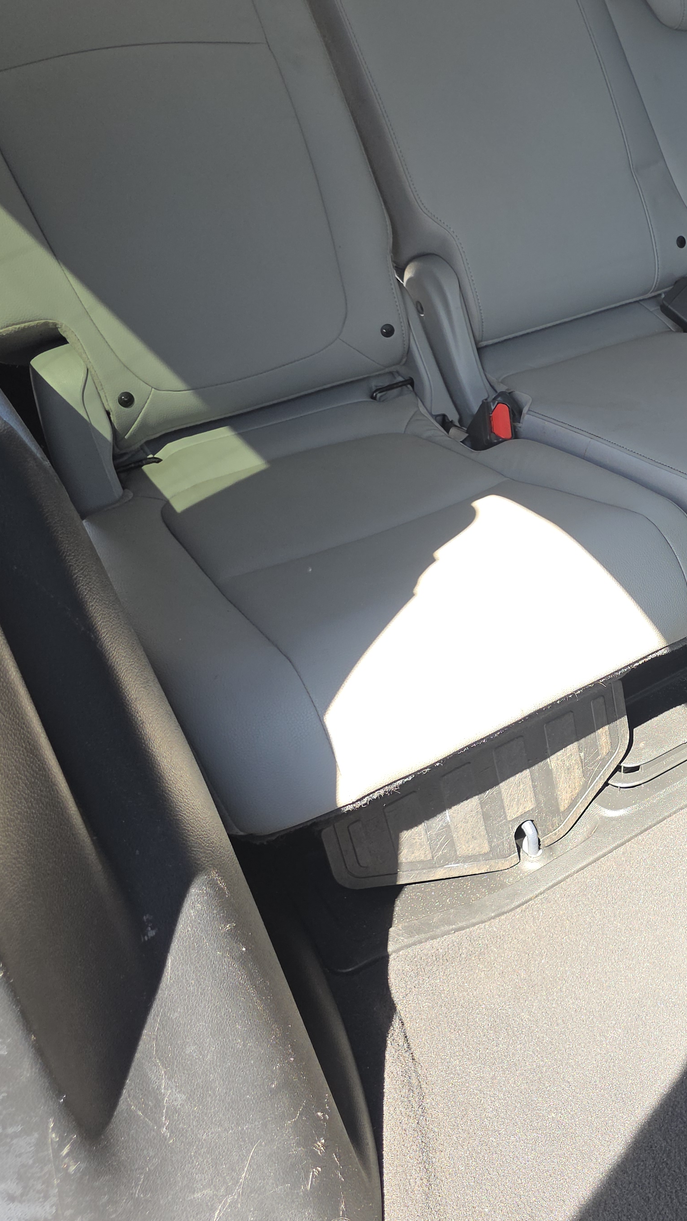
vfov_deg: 54.0
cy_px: 568
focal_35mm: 37
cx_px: 734
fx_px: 1198
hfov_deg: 29.2
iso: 32
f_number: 1.7
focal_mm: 6.3
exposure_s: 1/180
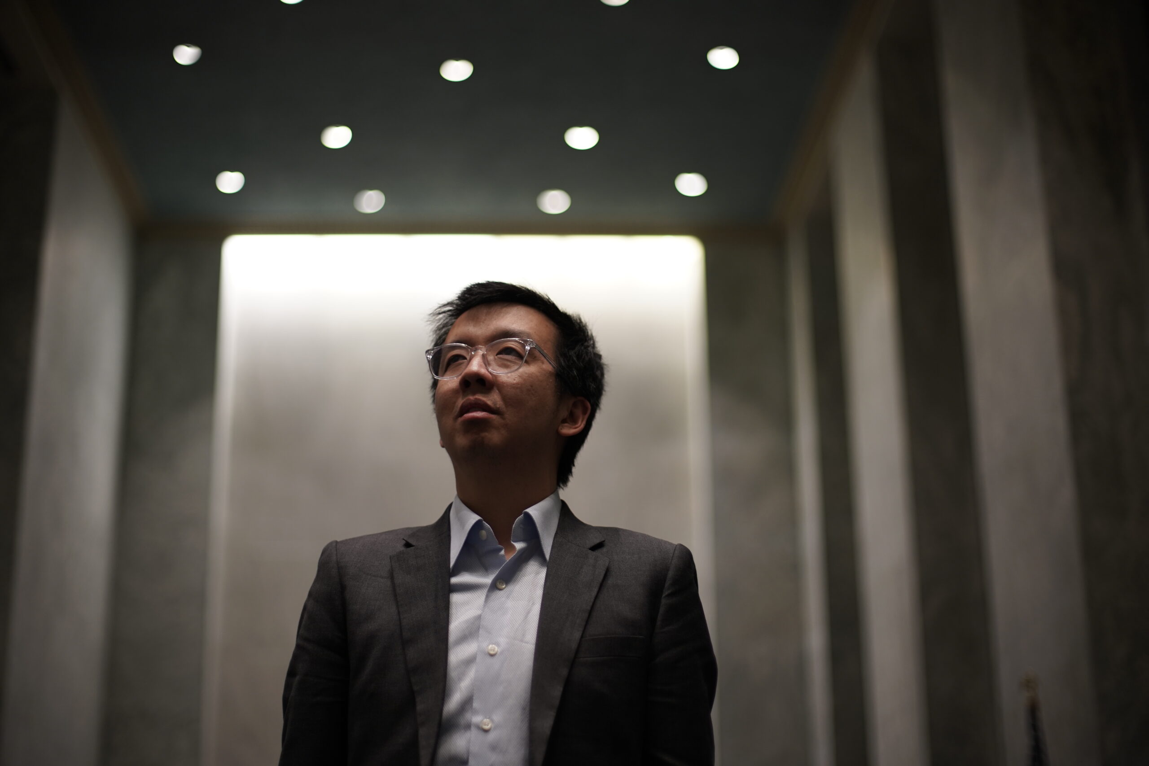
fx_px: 1596
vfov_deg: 27.0
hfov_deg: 39.6
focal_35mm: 50
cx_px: 574
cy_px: 383
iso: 400
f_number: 1.6
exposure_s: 1/100
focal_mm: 50
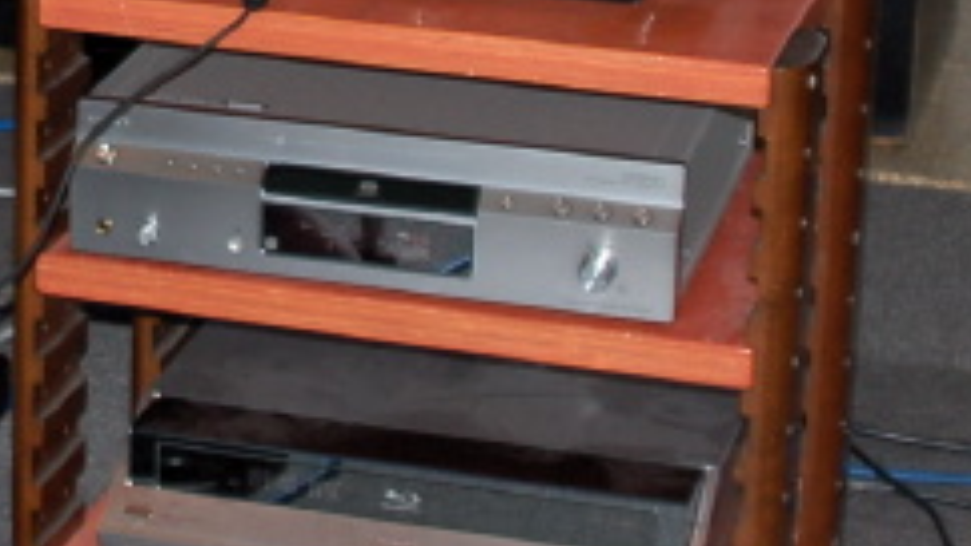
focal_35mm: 145
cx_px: 0
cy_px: -265
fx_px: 3732
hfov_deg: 14.6
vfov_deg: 8.2
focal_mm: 28
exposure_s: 1/60
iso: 400
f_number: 3.5
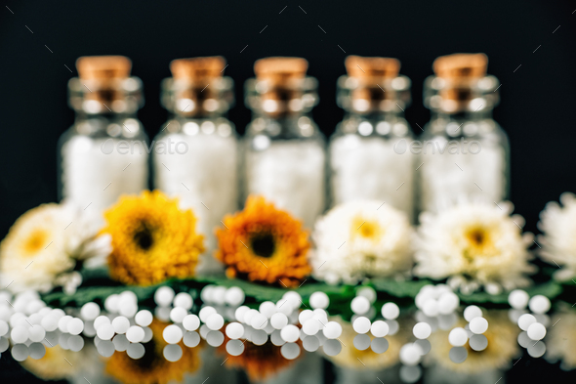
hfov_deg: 19.5
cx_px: 288
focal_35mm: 105
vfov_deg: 13.0
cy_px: 192
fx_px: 1679
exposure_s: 1/200
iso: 64
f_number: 8
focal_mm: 105
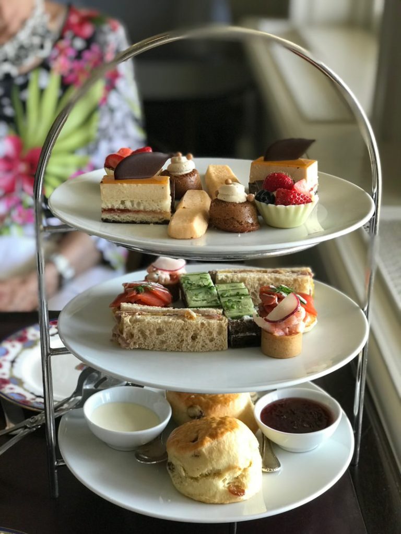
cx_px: 200
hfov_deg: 25.7
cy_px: 267
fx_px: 880
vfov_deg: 33.8
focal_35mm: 57
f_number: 2.8
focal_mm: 6.6
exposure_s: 1/60
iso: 64
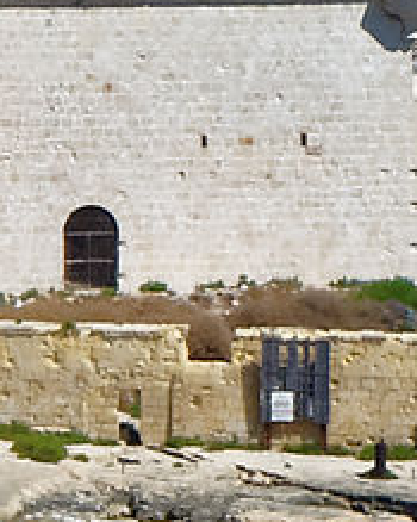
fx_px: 13616
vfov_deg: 2.2
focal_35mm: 882
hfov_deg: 1.7
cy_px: -754
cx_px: -681
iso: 100
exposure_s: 1/250
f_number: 16
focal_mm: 55
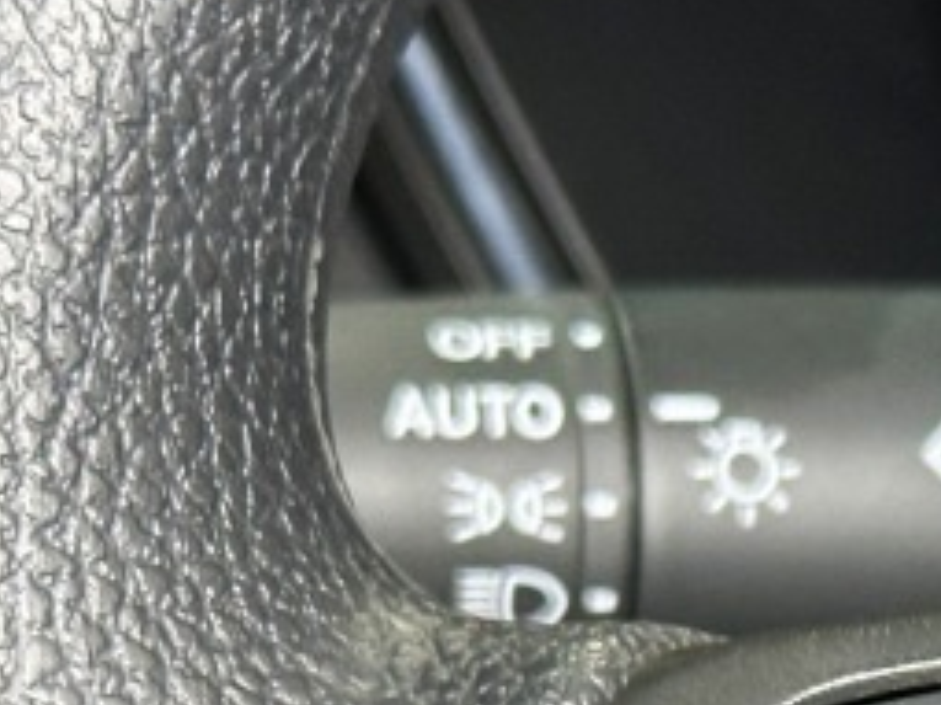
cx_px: 1159
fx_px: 5244
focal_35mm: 193
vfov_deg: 7.6
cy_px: 1067
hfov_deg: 10.1
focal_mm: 6.86
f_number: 1.78
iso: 320
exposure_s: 1/40
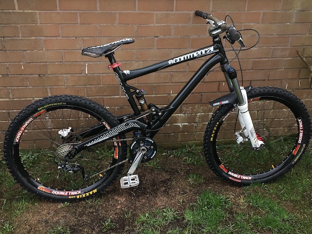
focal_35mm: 39
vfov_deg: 36.7
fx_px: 351
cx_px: 156
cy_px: 141
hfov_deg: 47.9
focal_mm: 4.15
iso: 25
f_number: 2.2
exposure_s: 1/182
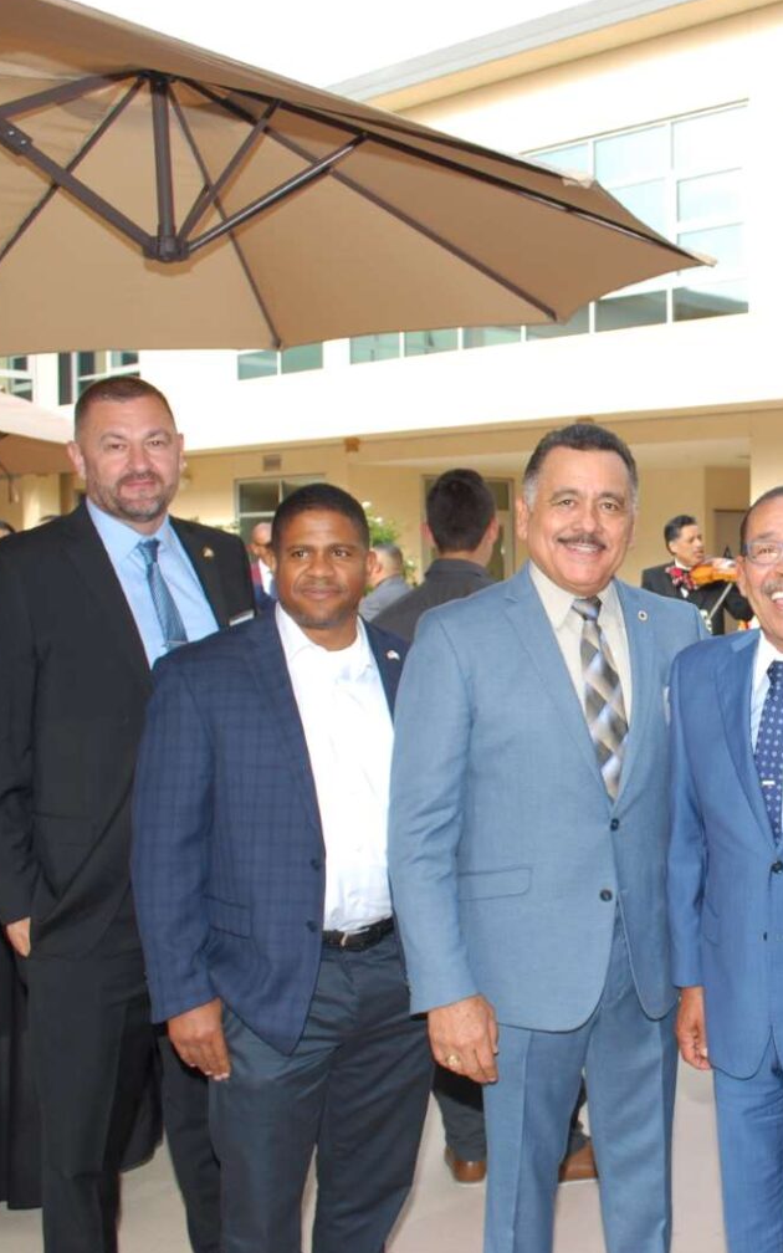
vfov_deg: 47.2
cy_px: 626
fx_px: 1434
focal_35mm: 42
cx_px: 737
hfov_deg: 29.0
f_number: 5.6
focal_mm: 18
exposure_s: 1/125
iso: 160
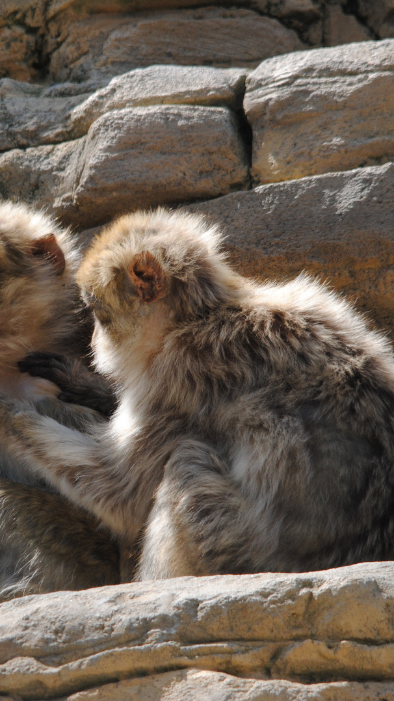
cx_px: 63
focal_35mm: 824
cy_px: 350
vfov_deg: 2.6
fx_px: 15311
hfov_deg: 1.5
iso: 220
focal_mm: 350
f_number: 6
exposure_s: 1/500
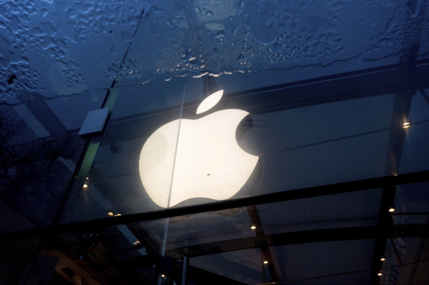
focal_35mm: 28
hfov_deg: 65.5
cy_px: 142
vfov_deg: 46.3
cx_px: 214
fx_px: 333
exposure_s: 1/3000
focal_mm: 28
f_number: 4.8
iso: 2200
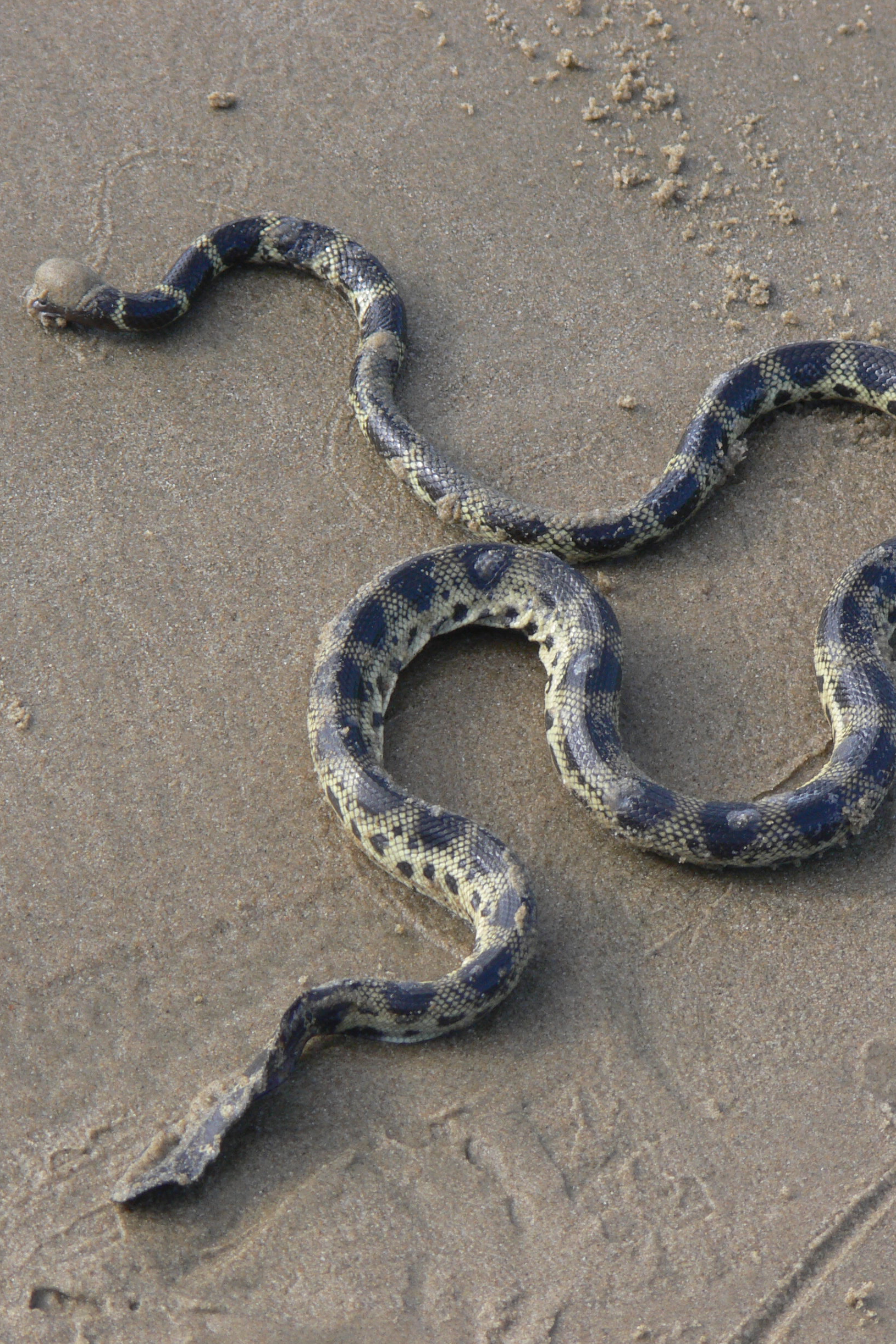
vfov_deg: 5.4
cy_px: 672
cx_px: 491
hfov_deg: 3.6
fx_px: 14148
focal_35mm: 379
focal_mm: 57.7
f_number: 5.6
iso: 80
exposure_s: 1/125
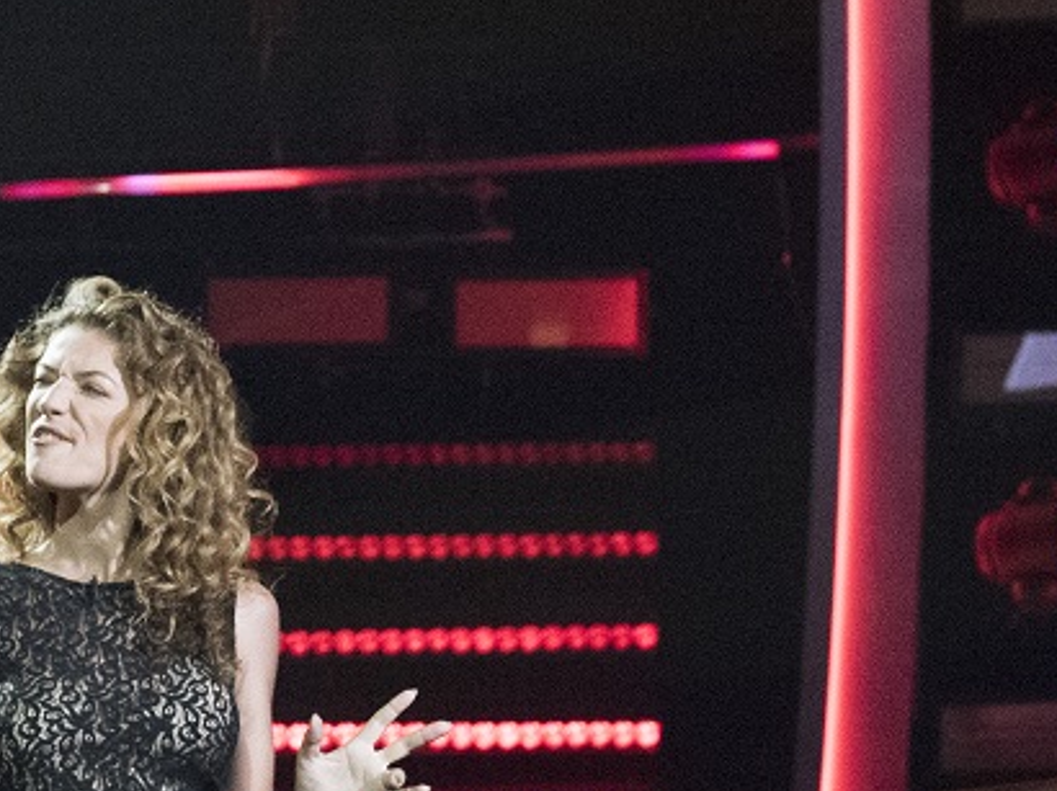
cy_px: 639
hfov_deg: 6.0
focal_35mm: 324
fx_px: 9888
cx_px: -585
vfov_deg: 4.6
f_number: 5
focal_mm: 75
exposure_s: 1/160
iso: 2500
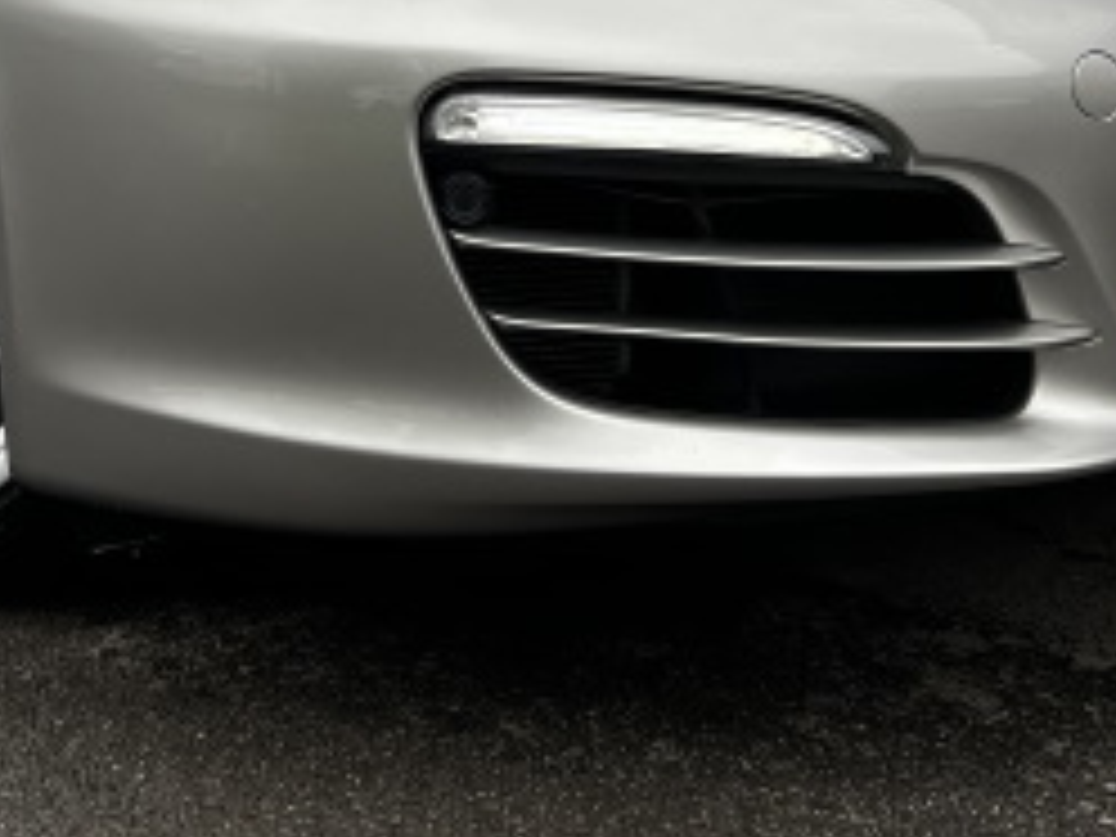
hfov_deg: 23.0
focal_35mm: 84
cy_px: -68
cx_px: 238
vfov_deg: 17.0
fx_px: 2708
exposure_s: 1/808
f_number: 1.5
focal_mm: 5.7
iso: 50
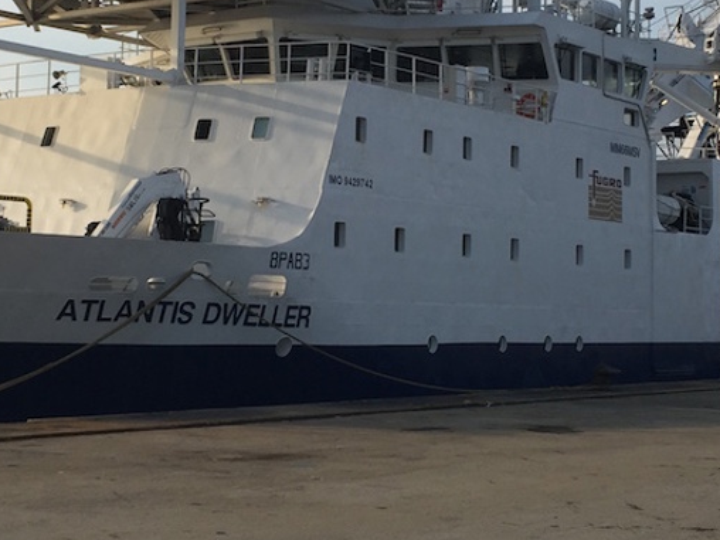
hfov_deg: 26.3
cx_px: 333
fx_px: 1539
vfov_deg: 19.8
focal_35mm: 74
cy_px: 145
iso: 32
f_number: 2.2
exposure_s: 1/1522
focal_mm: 4.15
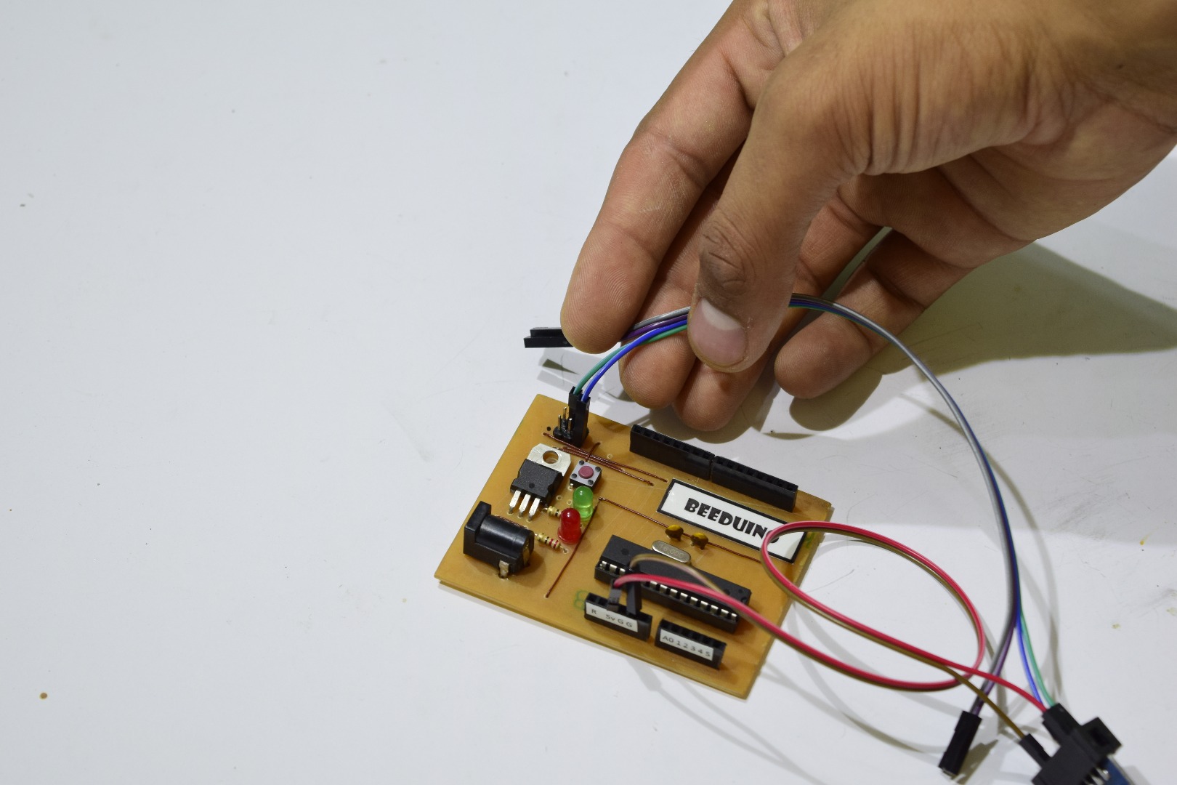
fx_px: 2697
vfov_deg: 16.6
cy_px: 392
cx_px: 588
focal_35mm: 82
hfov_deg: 24.6
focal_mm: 55
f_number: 5.6
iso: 400
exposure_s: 1/50
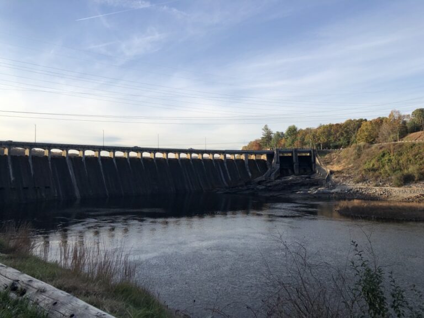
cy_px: 159
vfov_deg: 49.7
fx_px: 343
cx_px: 212
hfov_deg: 63.4
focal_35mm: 28
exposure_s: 1/1200
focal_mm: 3.99
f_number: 1.8
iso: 20
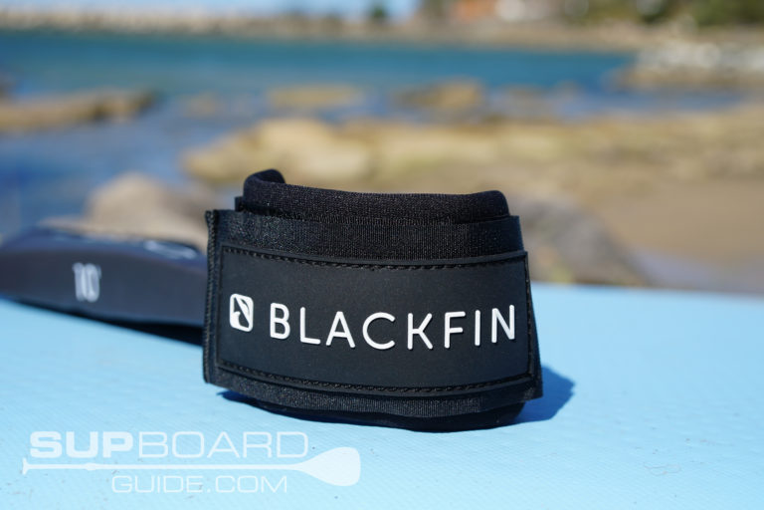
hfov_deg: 41.1
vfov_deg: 28.1
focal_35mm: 48
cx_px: 382
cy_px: 255
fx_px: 1019
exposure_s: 1/640
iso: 100
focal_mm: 32
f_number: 5
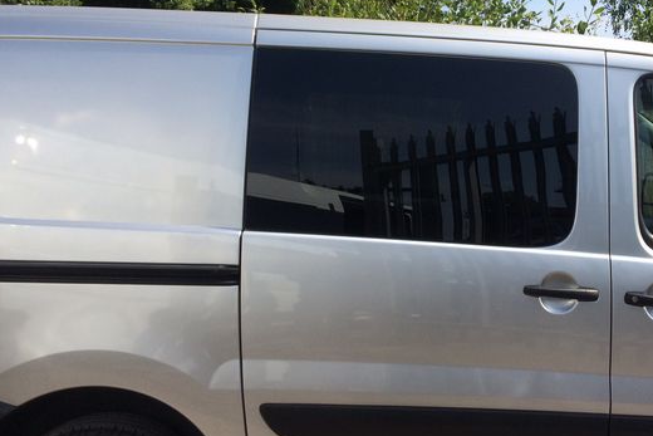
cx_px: 392
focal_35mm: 48
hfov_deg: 40.9
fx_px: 871
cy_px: 177
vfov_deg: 28.0
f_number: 2.2
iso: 32
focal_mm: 4.12
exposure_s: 1/2160
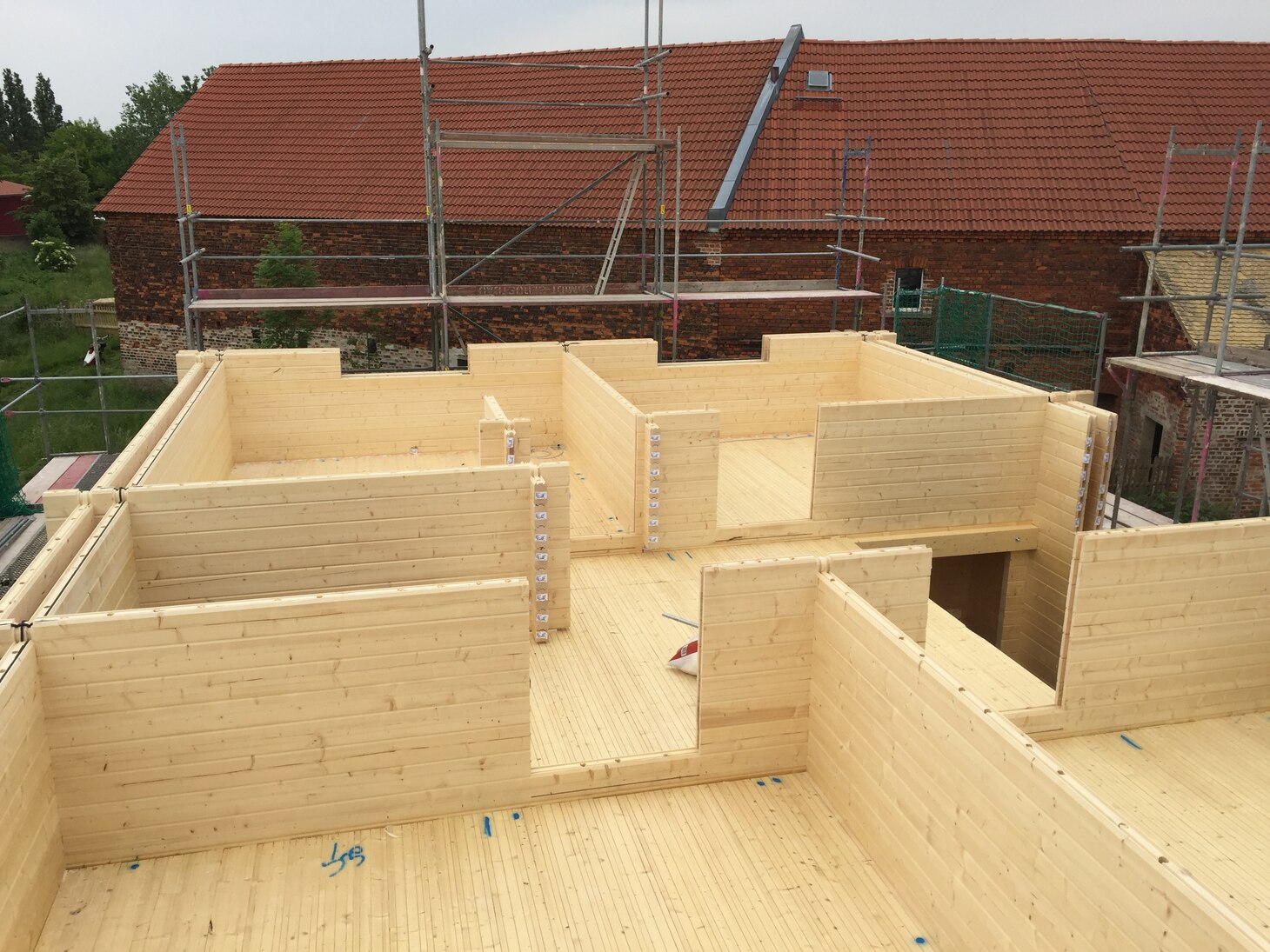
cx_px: 635
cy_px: 476
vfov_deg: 48.2
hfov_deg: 61.7
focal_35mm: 29
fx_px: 1064
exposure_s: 1/599
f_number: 2.2
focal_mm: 4.15
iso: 32
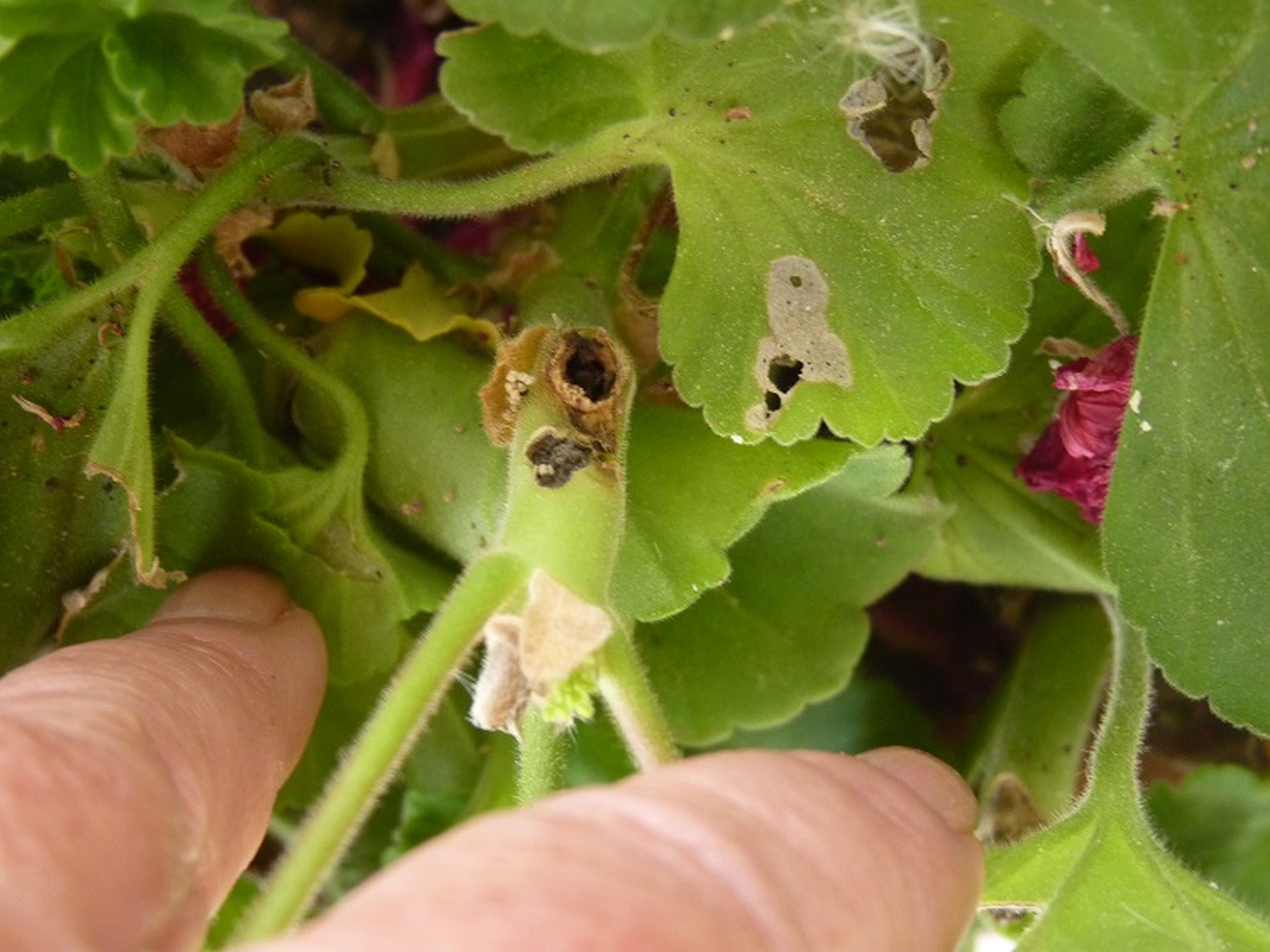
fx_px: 2861
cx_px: 635
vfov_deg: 18.9
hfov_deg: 25.0
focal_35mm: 78
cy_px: 476
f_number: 3.4
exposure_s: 1/80
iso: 320
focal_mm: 13.8
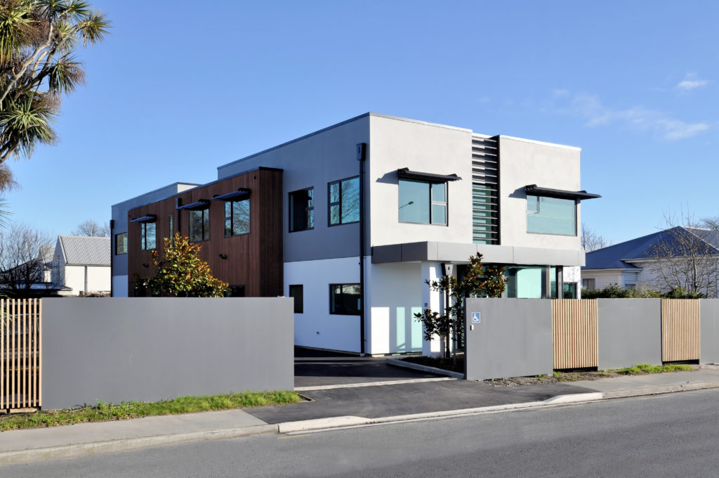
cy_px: 239
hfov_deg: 53.2
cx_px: 360
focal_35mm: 36
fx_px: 718
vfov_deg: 36.8
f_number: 11
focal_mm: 24
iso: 200
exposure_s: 1/160
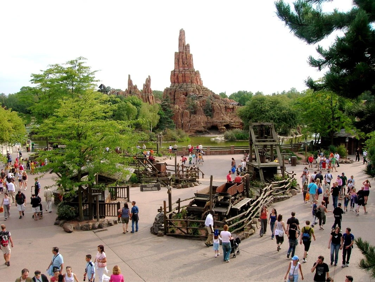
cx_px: 188
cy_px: 141
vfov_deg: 41.8
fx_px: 368
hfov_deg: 53.9
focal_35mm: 34
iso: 50
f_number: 4.9
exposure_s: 1/188
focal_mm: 5.7
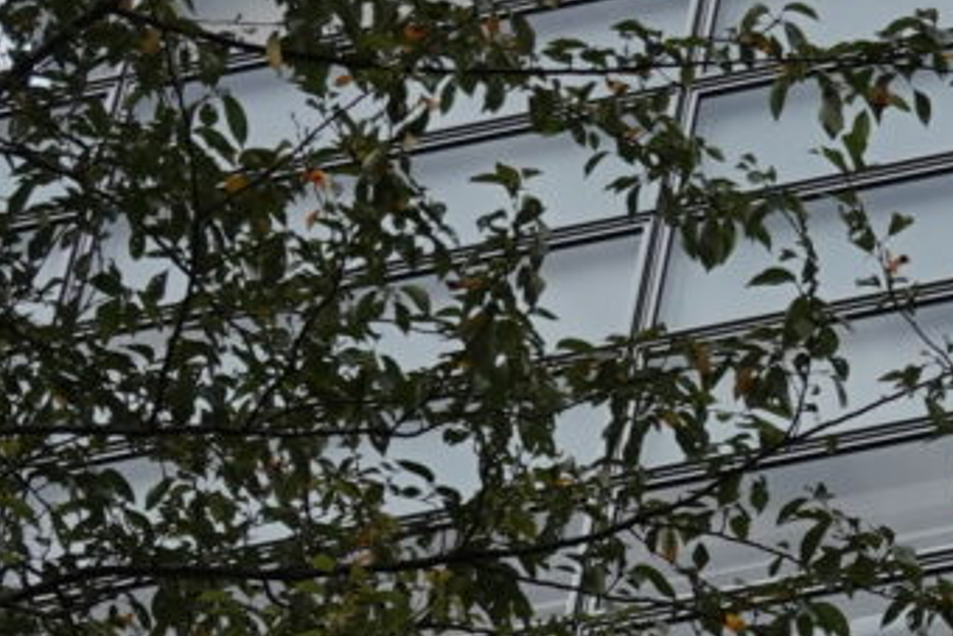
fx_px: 8924
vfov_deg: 4.1
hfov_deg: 5.9
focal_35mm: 337
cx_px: 2153
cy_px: 15
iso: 125
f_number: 4
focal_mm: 20.69
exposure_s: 1/640
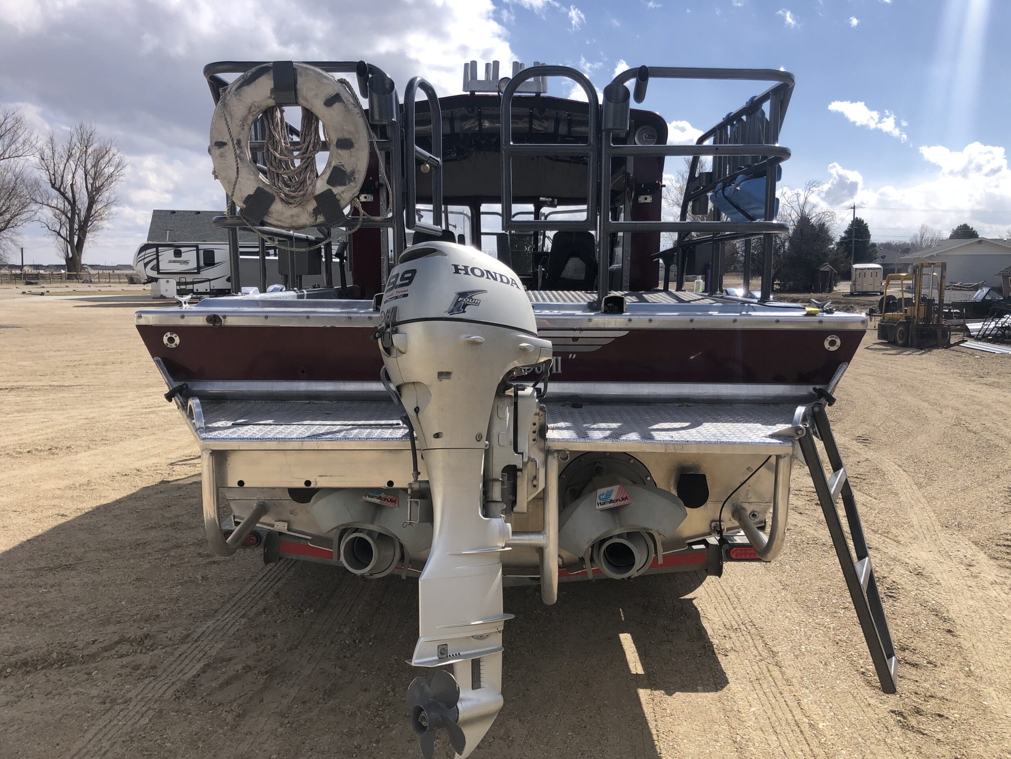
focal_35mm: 28
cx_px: 506
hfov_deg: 63.4
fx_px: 818
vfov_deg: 49.7
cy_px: 380
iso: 25
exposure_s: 1/2558
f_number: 1.8
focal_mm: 3.99
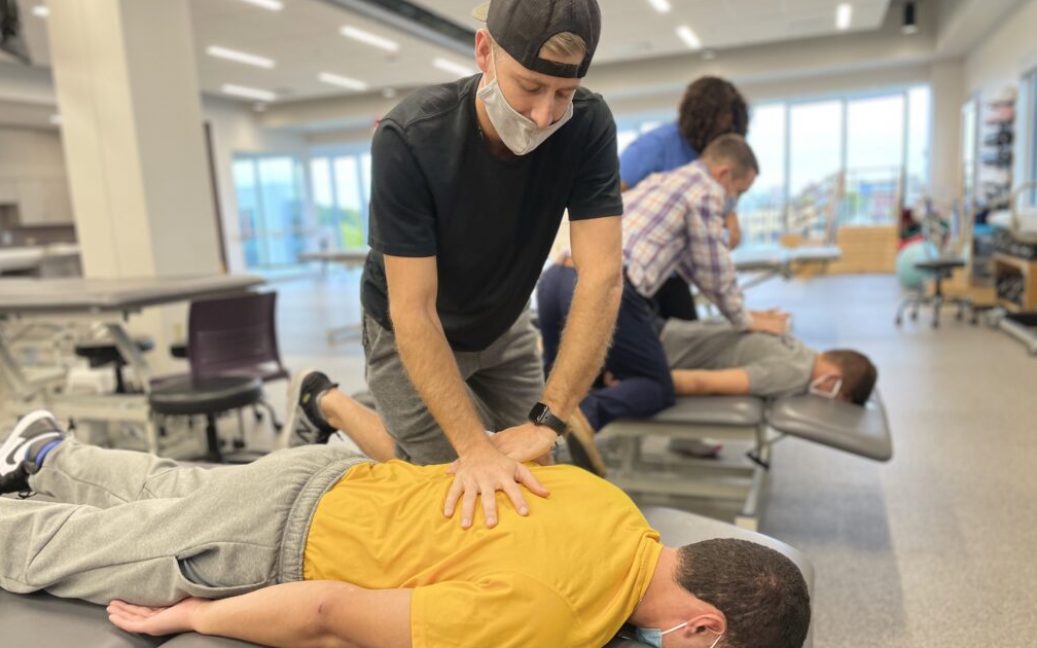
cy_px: 359
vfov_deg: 44.5
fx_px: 791
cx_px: 523
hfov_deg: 66.5
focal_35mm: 28
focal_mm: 4.2
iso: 80
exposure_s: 1/60
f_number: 1.6
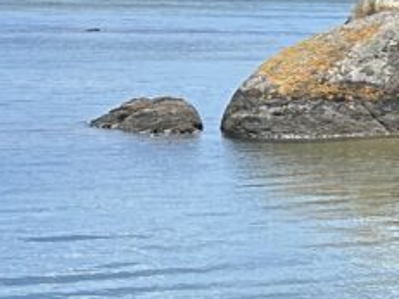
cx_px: 1062
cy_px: 143
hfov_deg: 9.7
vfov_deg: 8.6
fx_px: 1993
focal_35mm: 173
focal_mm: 5.7
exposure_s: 1/3077
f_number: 1.5
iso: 50
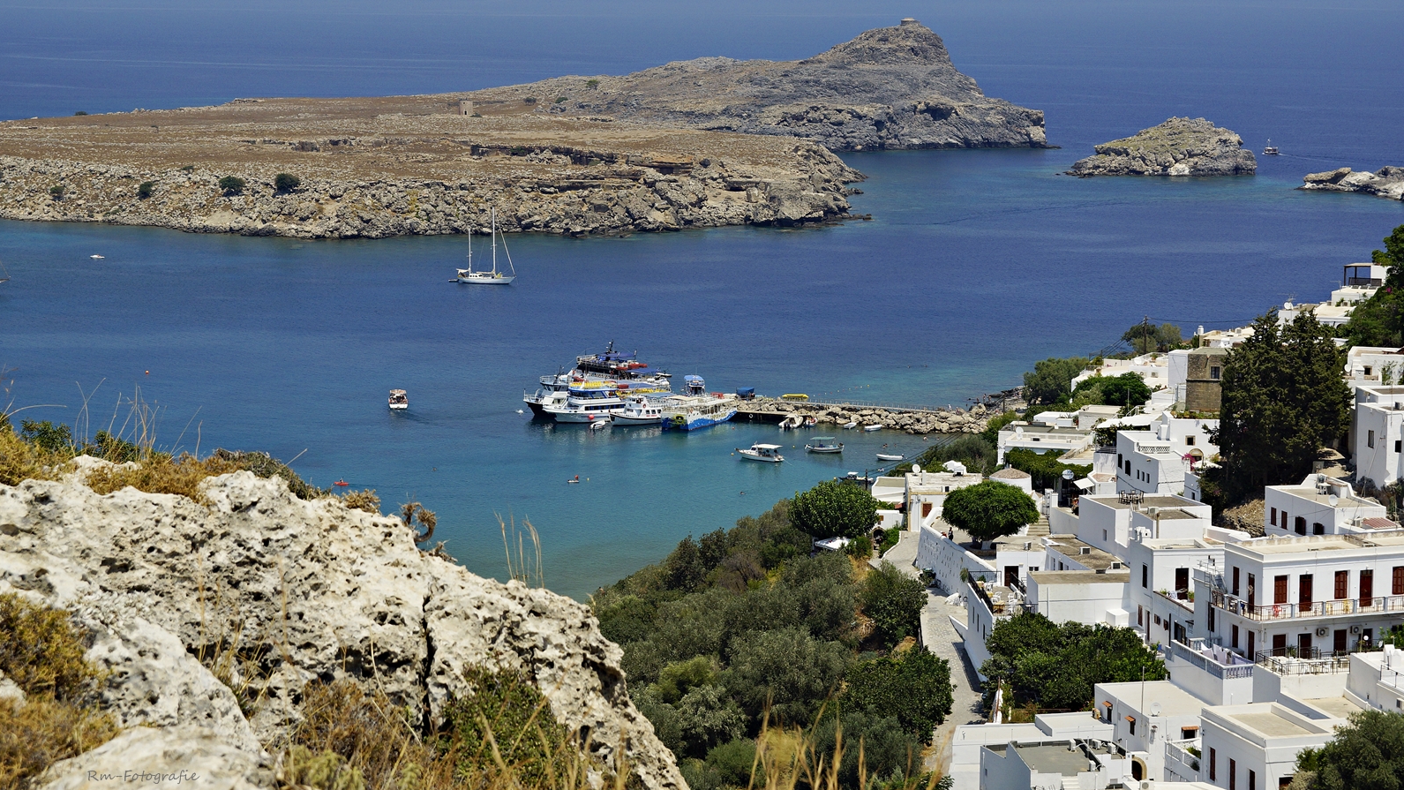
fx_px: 2941
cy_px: 326
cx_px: 702
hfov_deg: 26.8
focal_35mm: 79
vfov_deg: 15.3
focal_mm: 50
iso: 100
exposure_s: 1/800
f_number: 8
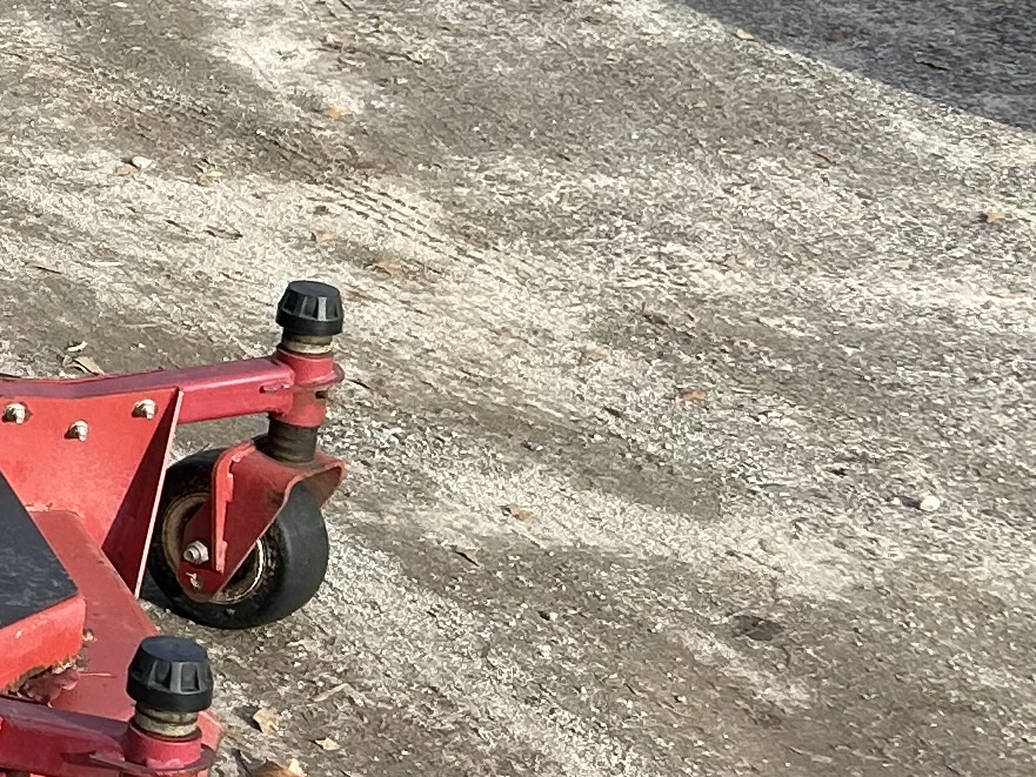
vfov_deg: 12.2
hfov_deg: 13.6
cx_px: -1176
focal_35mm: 119
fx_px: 3562
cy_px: -81
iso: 50
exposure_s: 1/1344
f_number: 1.5
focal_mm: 5.7
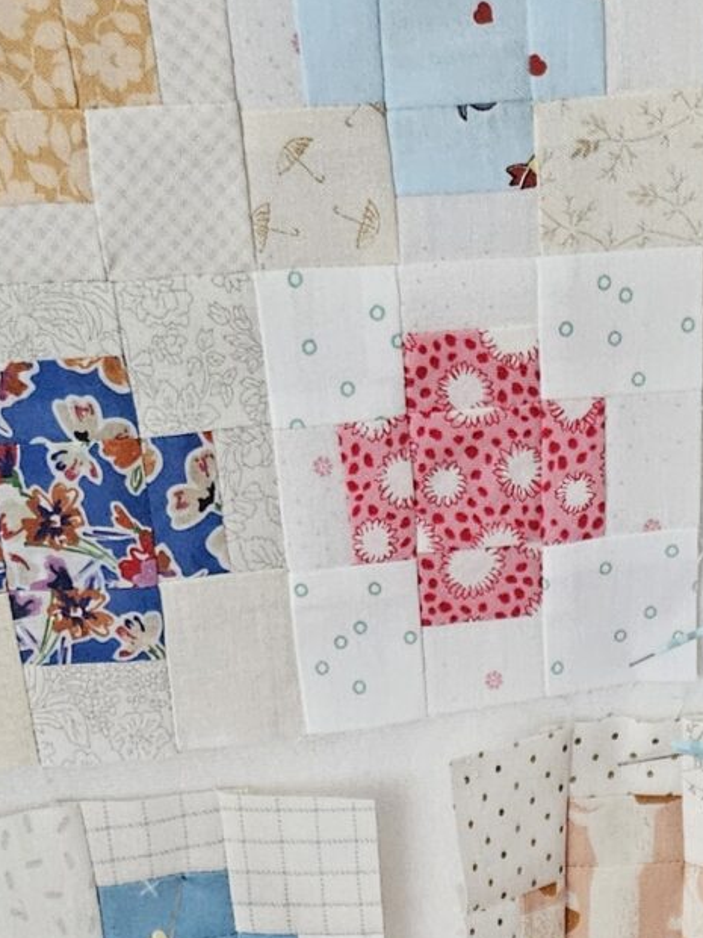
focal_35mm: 95
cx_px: 768
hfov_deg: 15.2
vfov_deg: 16.8
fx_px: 2572
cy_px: 1734
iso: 1000
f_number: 1.8
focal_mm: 5.4
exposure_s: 1/100
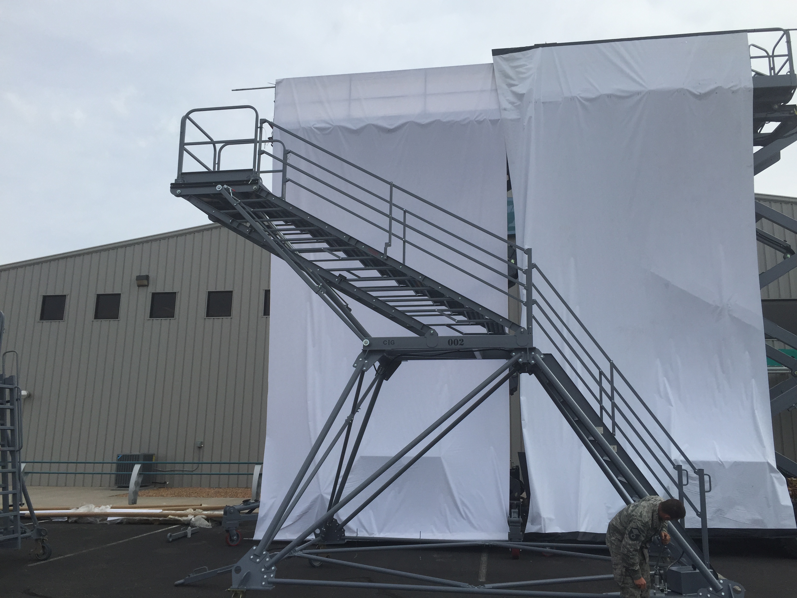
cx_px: 398
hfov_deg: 61.7
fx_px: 668
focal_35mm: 29
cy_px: 299
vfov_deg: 48.2
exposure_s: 1/3049
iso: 32
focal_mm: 4.15
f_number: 2.2
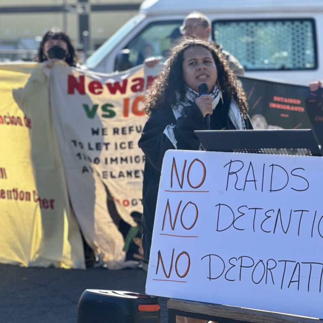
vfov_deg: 19.1
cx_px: 188
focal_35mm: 91
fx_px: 961
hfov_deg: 19.1
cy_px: 162
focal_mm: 9
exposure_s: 1/233
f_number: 2.8
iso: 25
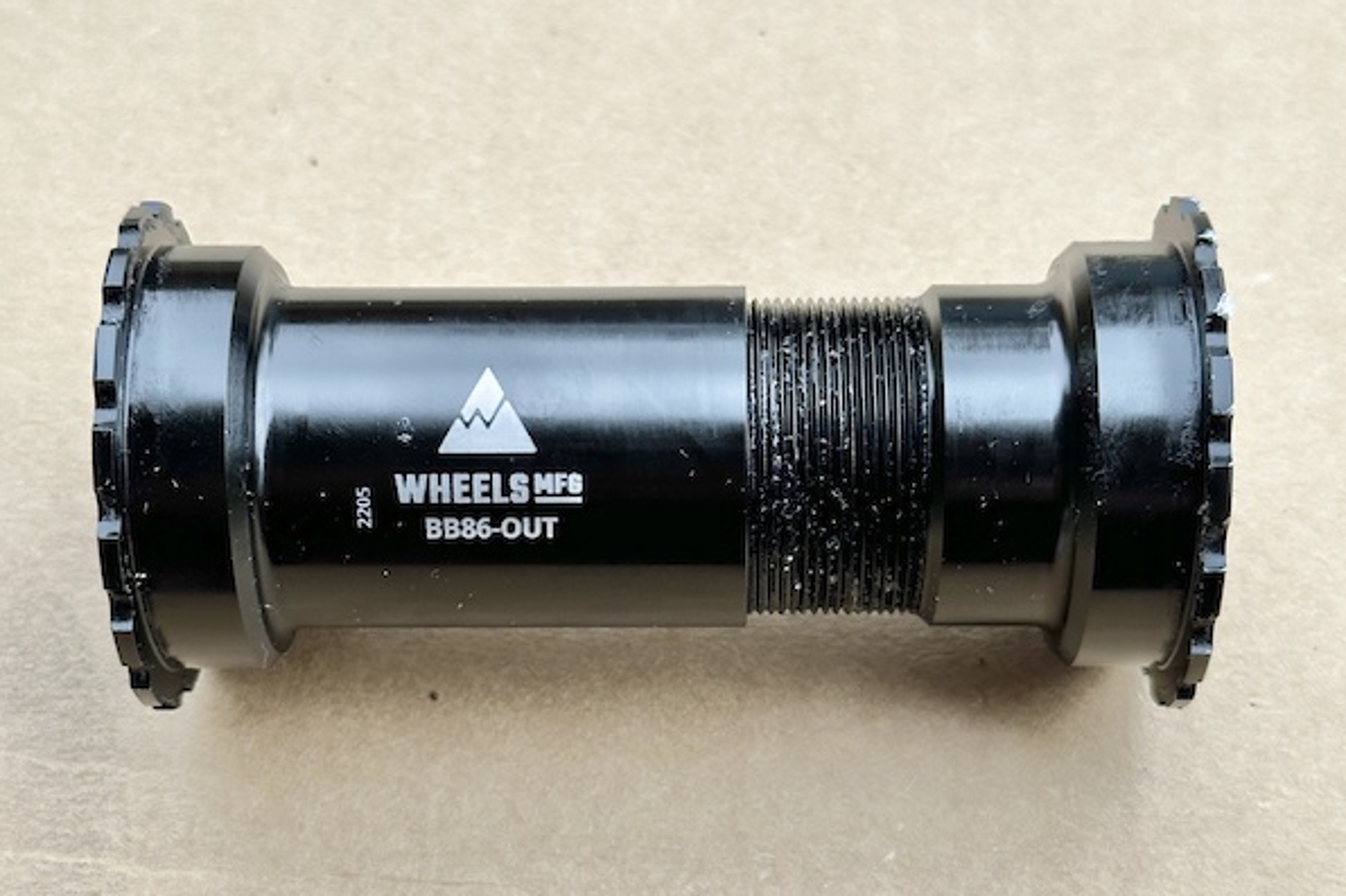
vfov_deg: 20.2
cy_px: 664
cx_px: 675
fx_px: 2504
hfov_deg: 30.1
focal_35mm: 67
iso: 64
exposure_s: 1/209
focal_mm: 6.86
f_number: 1.78
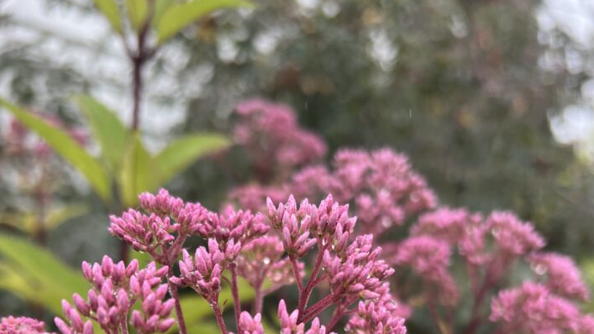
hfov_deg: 49.4
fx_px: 646
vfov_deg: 26.5
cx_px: 315
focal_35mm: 41
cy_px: 378
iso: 50
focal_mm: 5.7
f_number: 1.5
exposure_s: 1/482
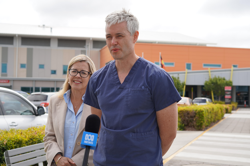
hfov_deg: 39.6
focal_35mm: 50
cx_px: 125
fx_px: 347
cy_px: 83
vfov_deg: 27.0
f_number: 4.5
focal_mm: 50
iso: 100
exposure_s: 1/400
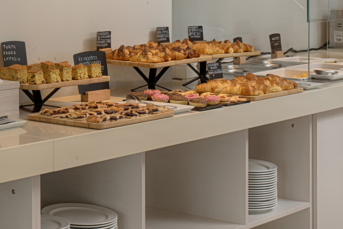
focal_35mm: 105
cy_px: 40
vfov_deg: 13.0
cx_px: -4
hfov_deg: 18.9
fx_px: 1001
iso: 100
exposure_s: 1/6
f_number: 13
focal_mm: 50
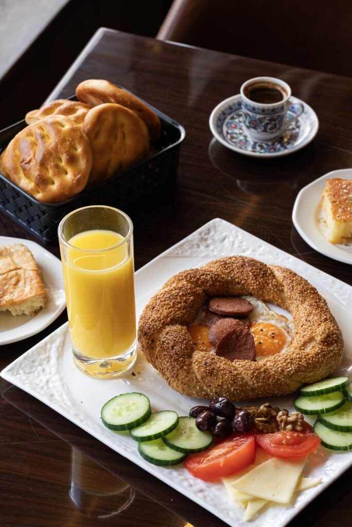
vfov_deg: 19.4
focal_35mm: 105
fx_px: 1538
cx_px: 176
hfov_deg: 13.1
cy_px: 264
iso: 1600
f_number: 9
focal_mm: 105
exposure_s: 1/125
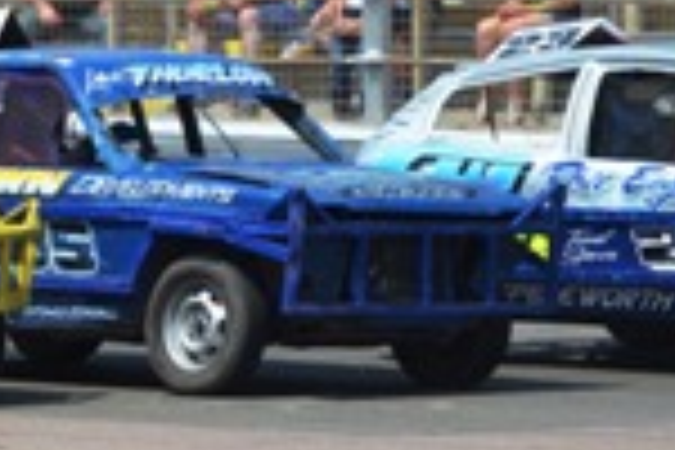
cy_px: 191
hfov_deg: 5.9
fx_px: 6543
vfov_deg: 3.9
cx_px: 225
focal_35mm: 349
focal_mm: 70
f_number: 8
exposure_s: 1/1600
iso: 400
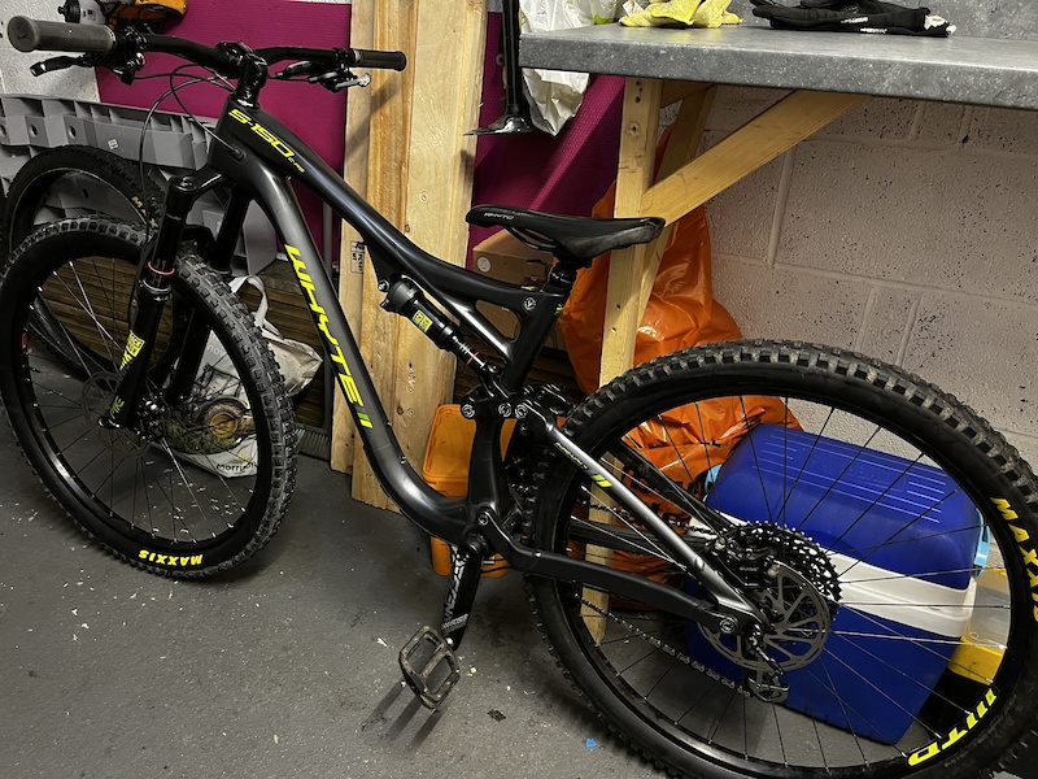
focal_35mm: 26
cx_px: 519
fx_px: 780
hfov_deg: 67.3
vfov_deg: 53.1
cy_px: 390
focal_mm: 5.1
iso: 500
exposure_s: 1/25
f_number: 1.6
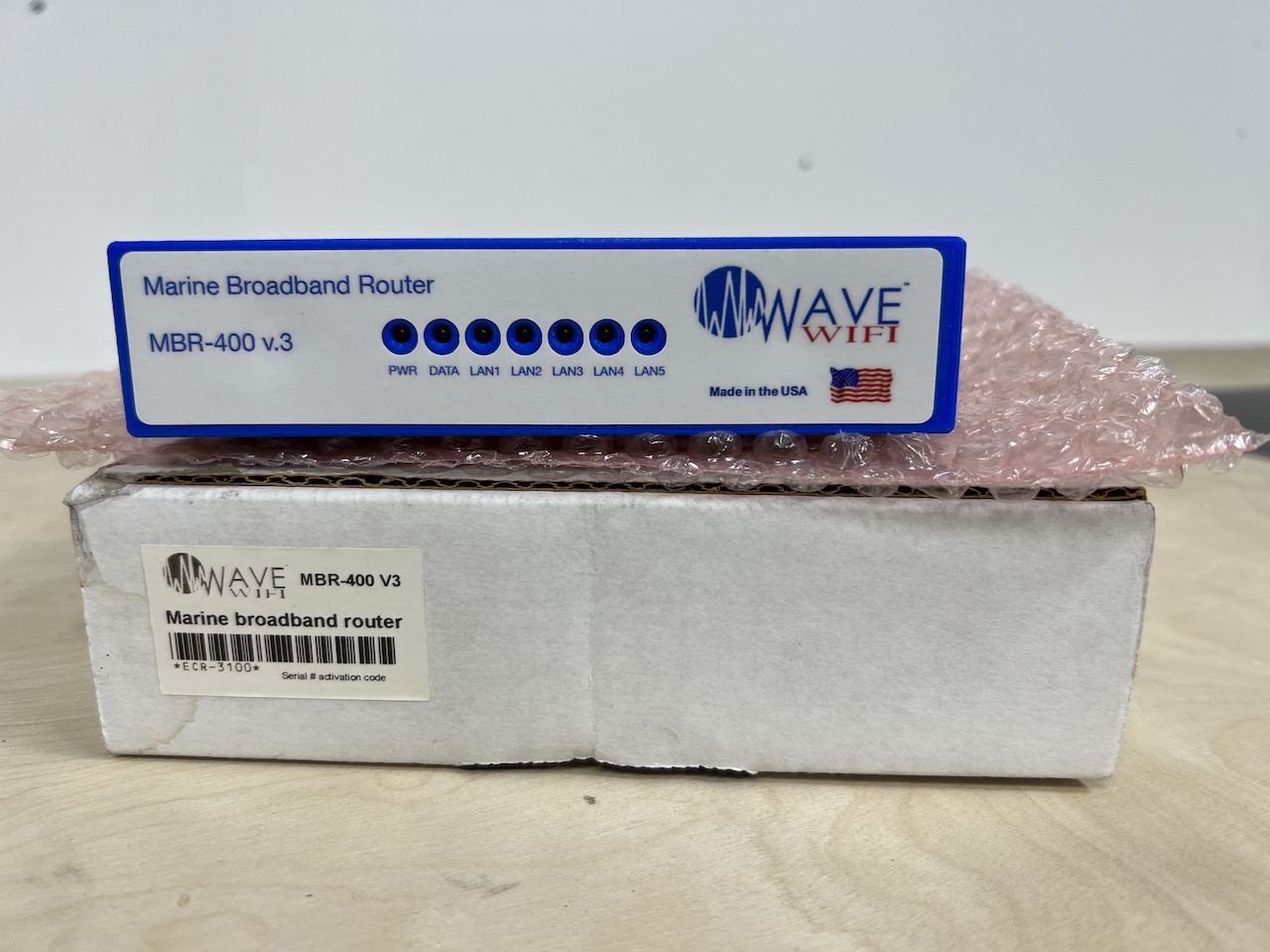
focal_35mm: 26
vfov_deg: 53.1
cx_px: 635
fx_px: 954
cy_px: 476
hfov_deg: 67.3
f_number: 1.5
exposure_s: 1/120
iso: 64
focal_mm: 5.7
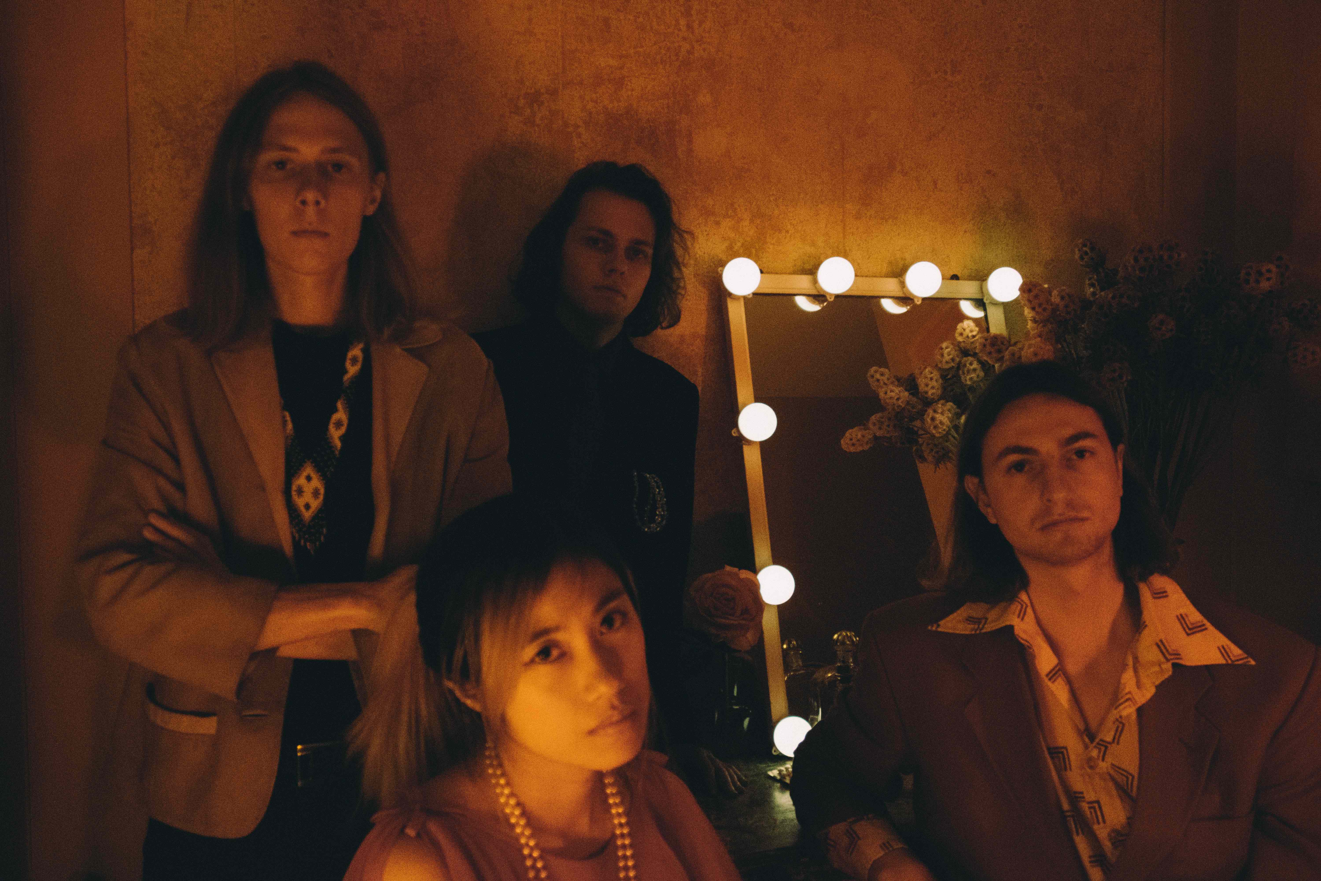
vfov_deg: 40.0
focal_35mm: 33
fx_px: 1211
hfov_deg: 57.2
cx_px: 660
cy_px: 440
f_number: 3.5
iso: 5000
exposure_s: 1/320
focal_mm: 22
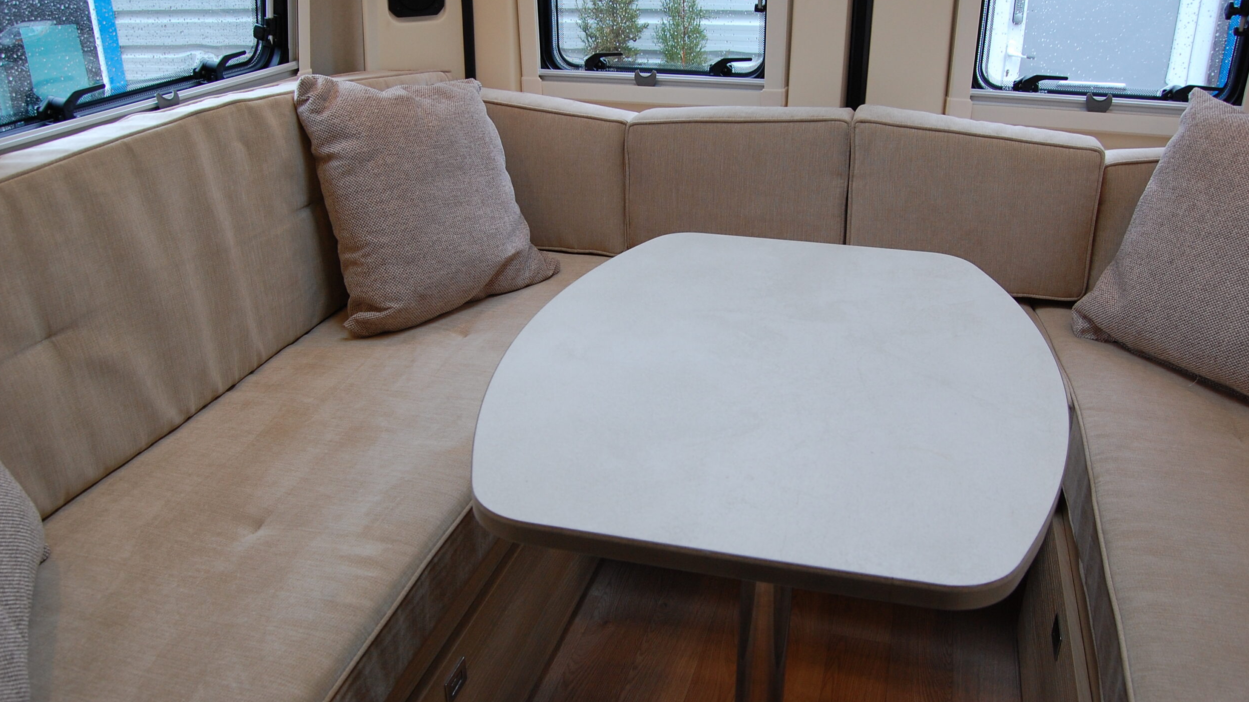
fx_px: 960
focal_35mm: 29
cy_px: 335
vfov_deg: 40.2
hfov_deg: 66.1
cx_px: 620
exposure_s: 1/30
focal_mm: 18
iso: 450
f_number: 7.1
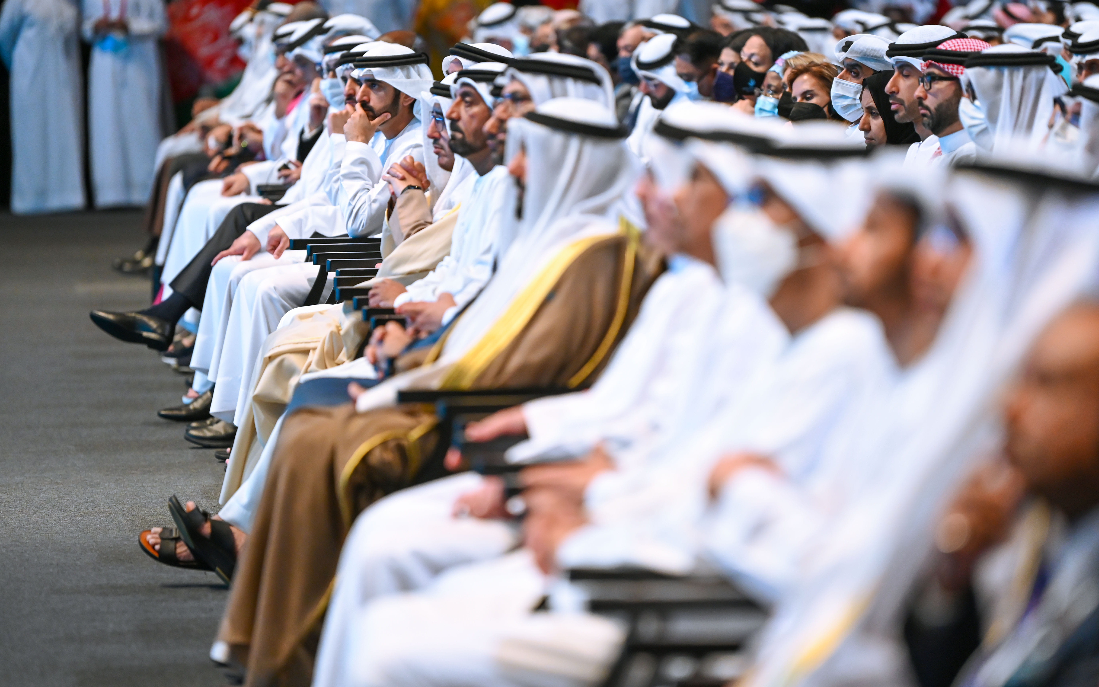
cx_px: 549
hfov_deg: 10.3
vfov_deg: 6.4
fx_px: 6110
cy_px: 356
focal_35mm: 204
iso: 3200
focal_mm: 200
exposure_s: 1/200
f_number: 3.2
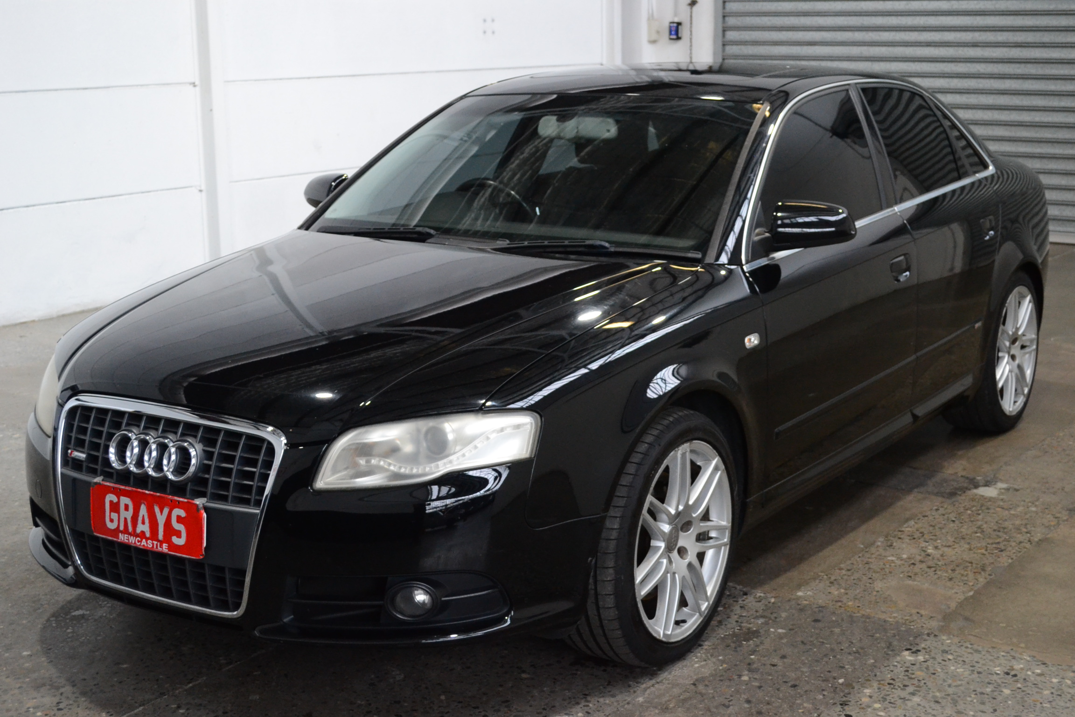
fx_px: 1523
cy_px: 358
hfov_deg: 38.9
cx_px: 538
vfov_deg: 26.5
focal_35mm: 51
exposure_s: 1/200
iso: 1600
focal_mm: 34
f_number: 5
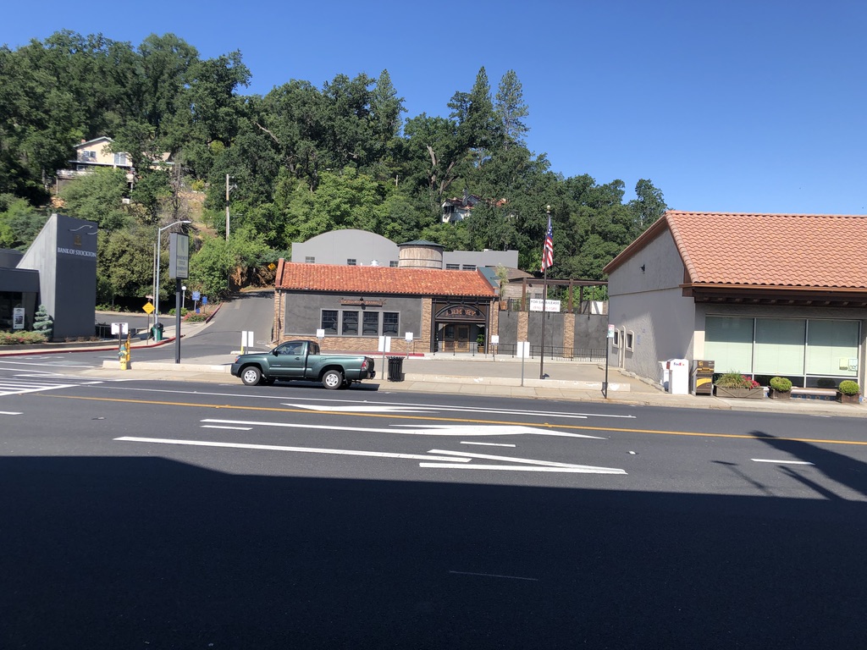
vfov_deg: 49.7
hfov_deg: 63.4
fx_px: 701
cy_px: 325
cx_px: 434
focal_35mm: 28
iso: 20
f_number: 1.8
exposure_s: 1/1372
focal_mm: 4
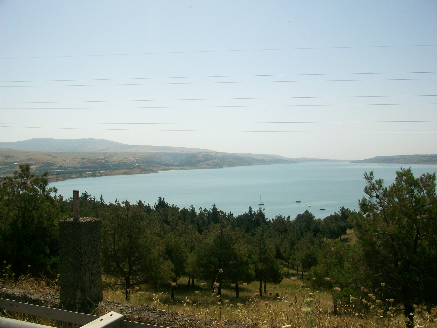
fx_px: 429
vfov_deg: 41.8
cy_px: 164
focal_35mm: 34
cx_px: 218
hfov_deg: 54.0
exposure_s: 1/738
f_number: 5.5
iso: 80
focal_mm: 5.7
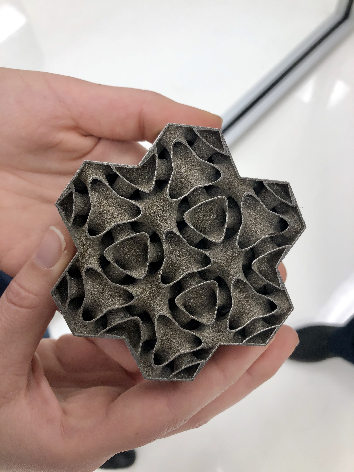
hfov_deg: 49.7
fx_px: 382
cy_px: 236
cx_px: 177
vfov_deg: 63.4
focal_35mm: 28
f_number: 1.8
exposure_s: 1/120
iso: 64
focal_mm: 3.99
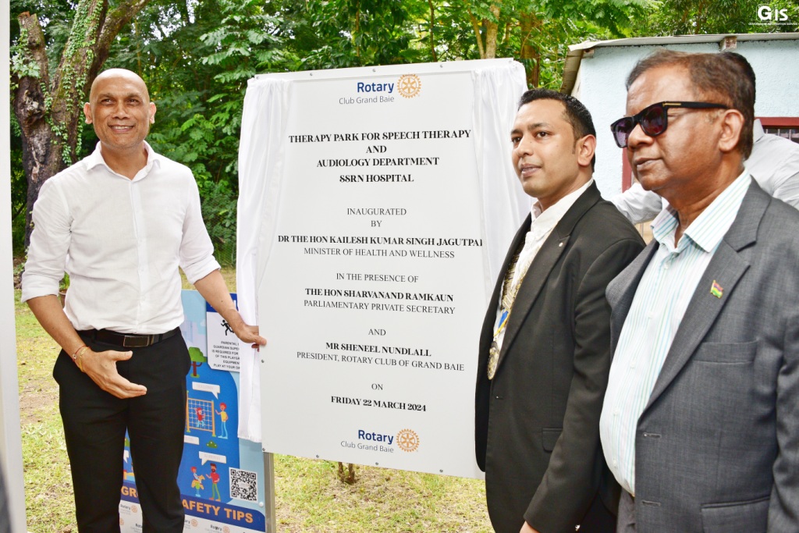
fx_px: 621
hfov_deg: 65.5
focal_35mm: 28
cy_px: 266
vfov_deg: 46.4
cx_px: 400
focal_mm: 28
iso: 800
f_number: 7.1
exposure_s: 1/250
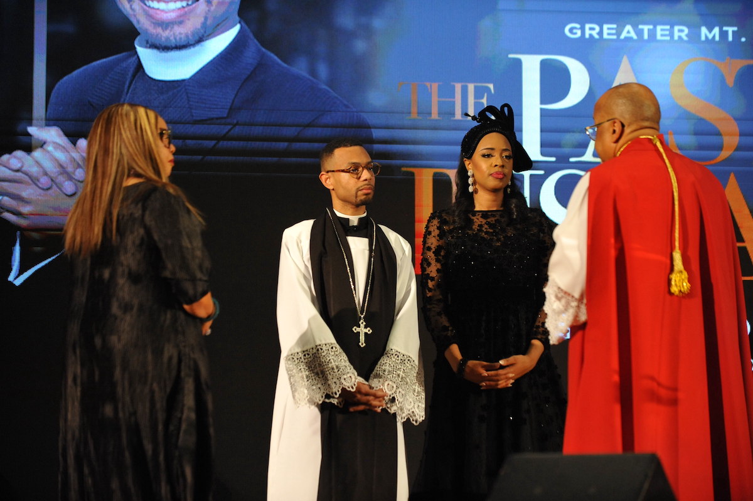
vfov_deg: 11.8
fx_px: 2425
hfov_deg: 17.6
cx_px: 376
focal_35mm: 116
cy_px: 250
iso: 3200
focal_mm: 116
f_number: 3.2
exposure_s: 1/320
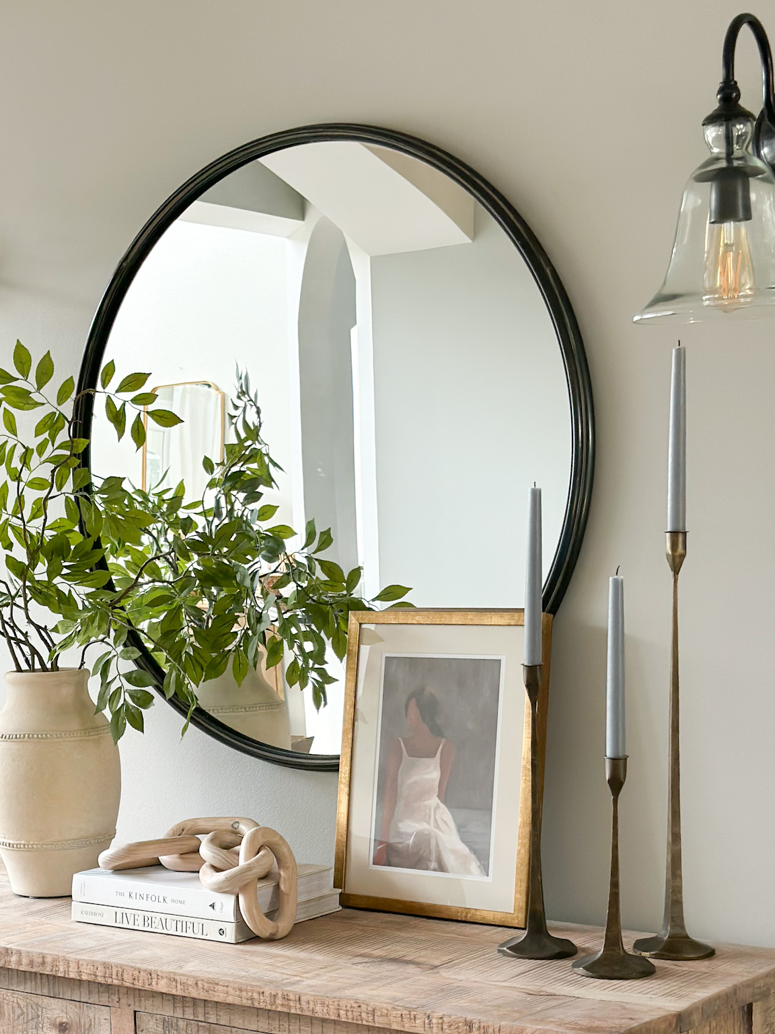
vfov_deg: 30.1
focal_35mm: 64
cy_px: 680
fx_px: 1910
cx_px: 262
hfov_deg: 22.8
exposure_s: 1/60
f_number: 1.8
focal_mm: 6.86
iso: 200
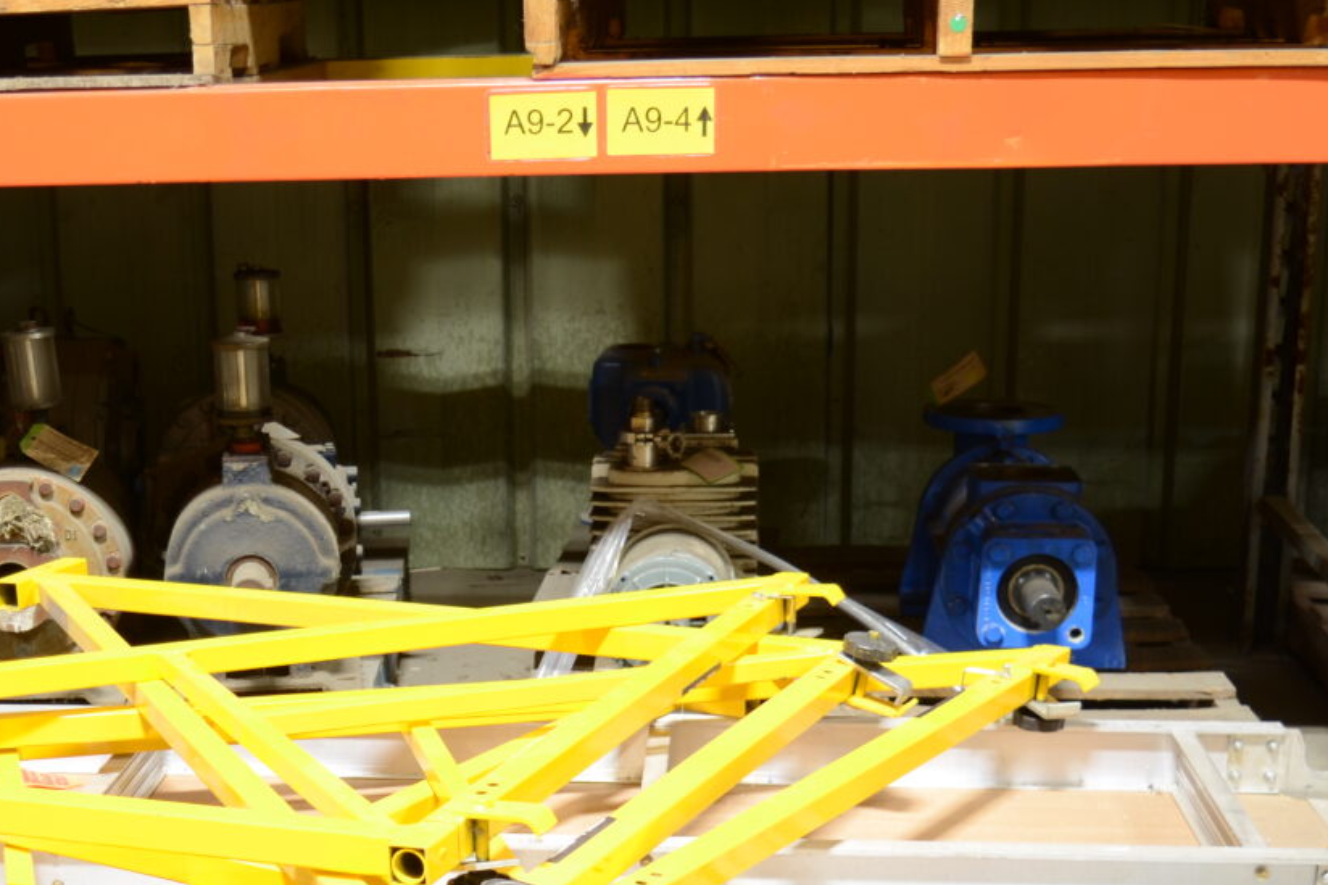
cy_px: 816
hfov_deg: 29.8
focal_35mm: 67
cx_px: 427
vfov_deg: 19.9
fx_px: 2471
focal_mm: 24
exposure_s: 1.5
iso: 125
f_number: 4
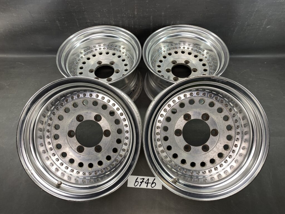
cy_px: 107
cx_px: 142
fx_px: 214
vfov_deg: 53.1
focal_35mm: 26
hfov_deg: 67.3
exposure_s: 1/100
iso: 50
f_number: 1.8
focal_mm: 4.25
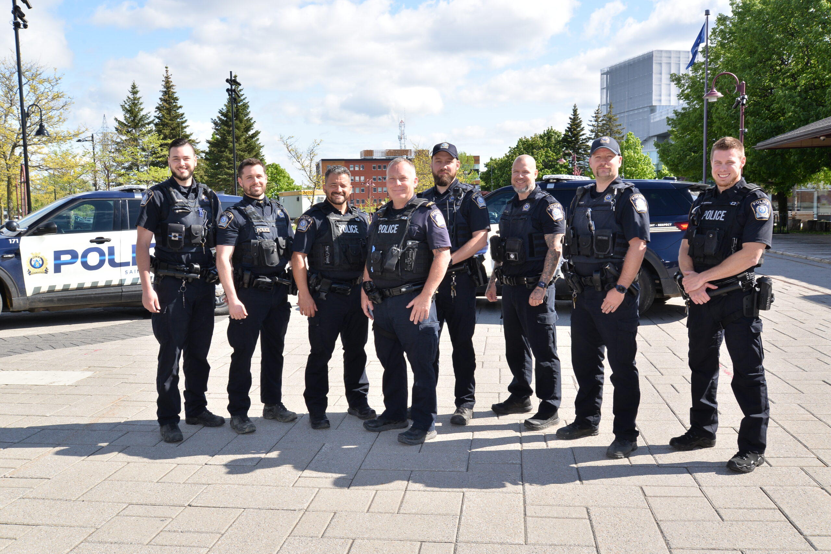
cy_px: 277
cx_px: 416
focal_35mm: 32
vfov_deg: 41.1
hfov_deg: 58.7
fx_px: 739
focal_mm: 32
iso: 320
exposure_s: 1/200
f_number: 13
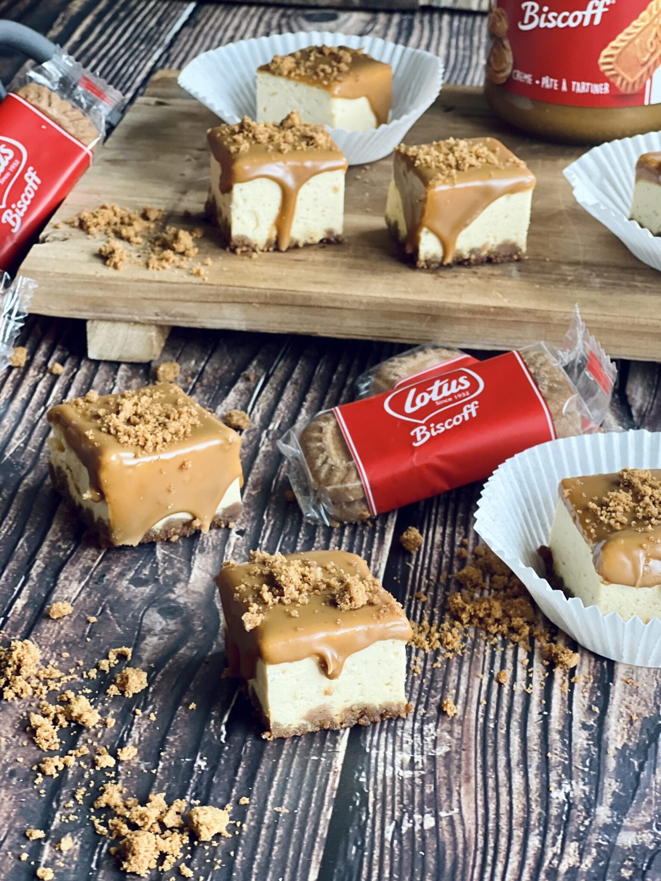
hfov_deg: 19.1
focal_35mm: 77
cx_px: 330
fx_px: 1960
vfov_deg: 25.3
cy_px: 440
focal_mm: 9
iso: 200
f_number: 2.8
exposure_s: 1/40
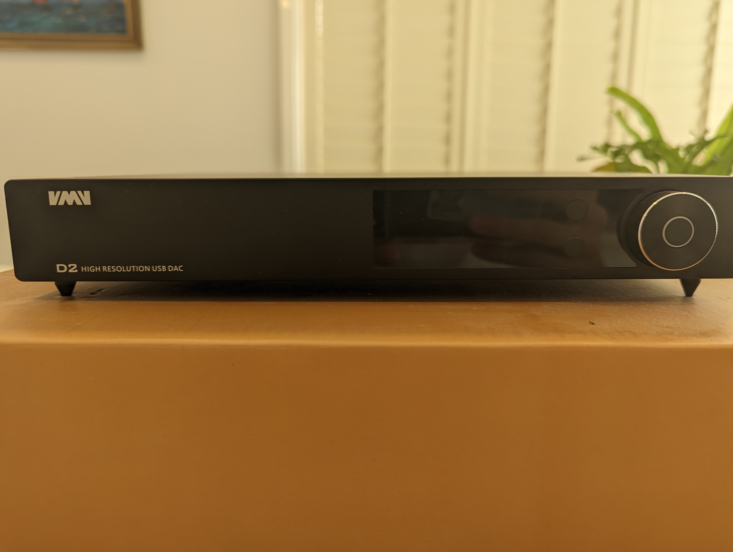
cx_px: 366
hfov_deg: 71.5
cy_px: 276
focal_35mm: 24
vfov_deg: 56.9
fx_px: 509
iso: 36
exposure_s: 1/50.9
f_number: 1.85
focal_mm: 6.81
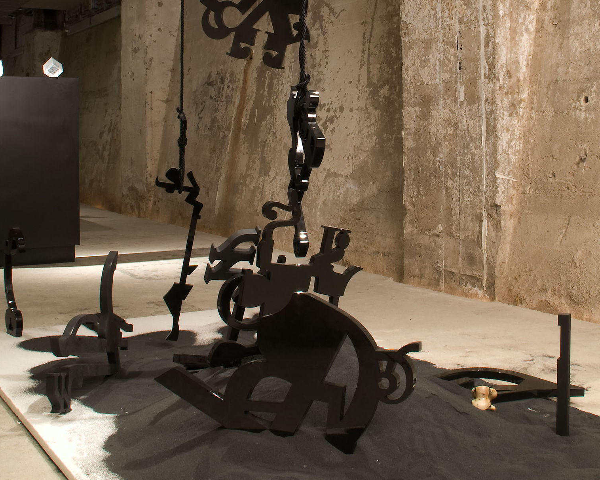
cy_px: 56
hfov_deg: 37.3
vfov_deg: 29.1
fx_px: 888
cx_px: 346
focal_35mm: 50
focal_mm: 18
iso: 100
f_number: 16
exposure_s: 8
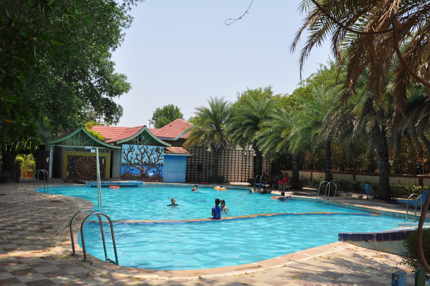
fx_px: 376
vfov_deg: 41.6
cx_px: 215
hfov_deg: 59.6
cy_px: 143
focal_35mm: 32
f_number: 8
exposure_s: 1/250
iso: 200
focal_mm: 21
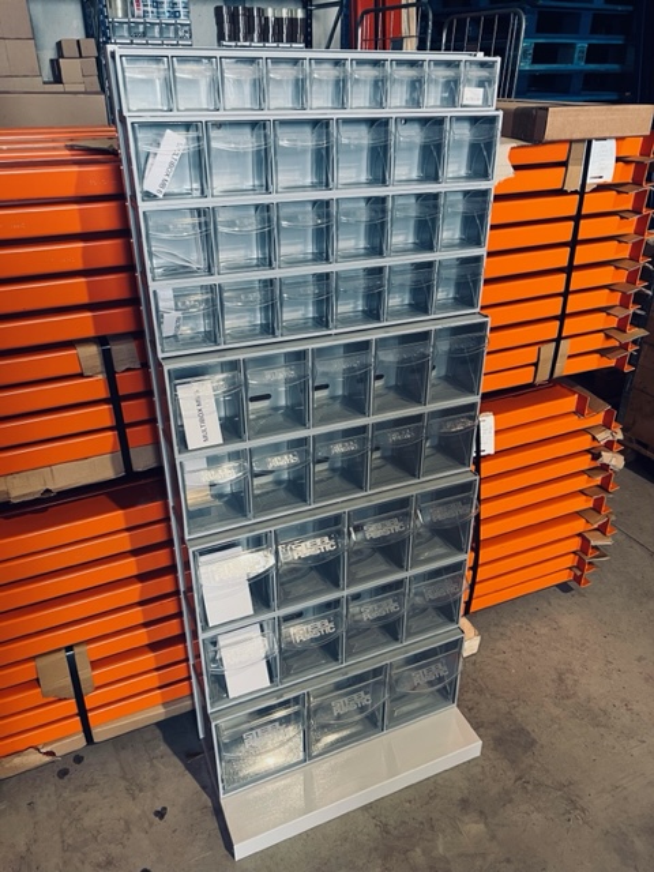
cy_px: 436
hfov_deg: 53.1
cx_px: 327
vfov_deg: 67.3
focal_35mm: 26
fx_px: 655
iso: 100
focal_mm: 5.7
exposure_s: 1/50
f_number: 1.5
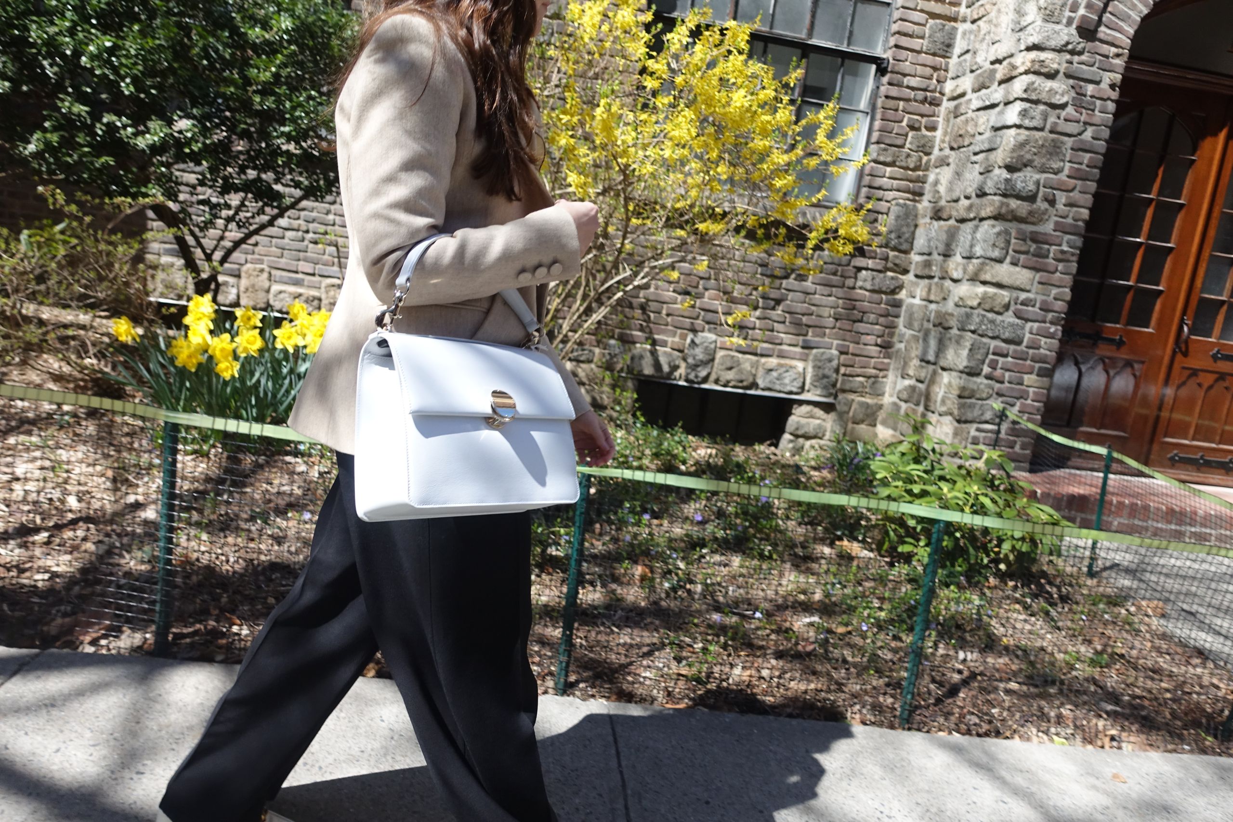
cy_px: 411
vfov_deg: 53.1
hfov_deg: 73.7
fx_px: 822
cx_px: 616
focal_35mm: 24
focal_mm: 8.8
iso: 400
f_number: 2.8
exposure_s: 1/250
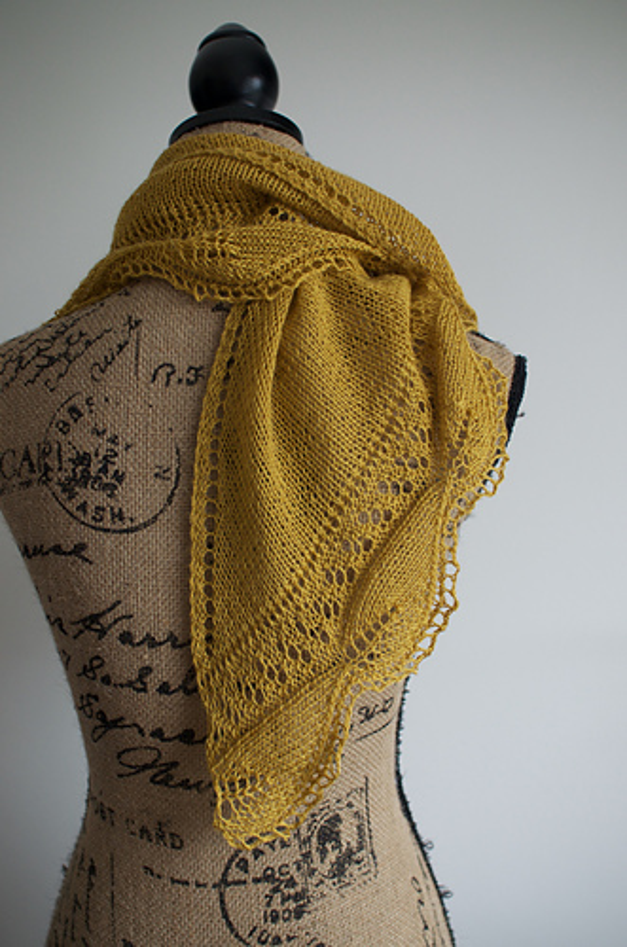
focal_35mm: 45
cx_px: 314
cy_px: 474
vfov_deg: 43.7
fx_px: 1181
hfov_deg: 29.7
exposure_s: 1/100
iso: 500
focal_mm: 30
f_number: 2.8
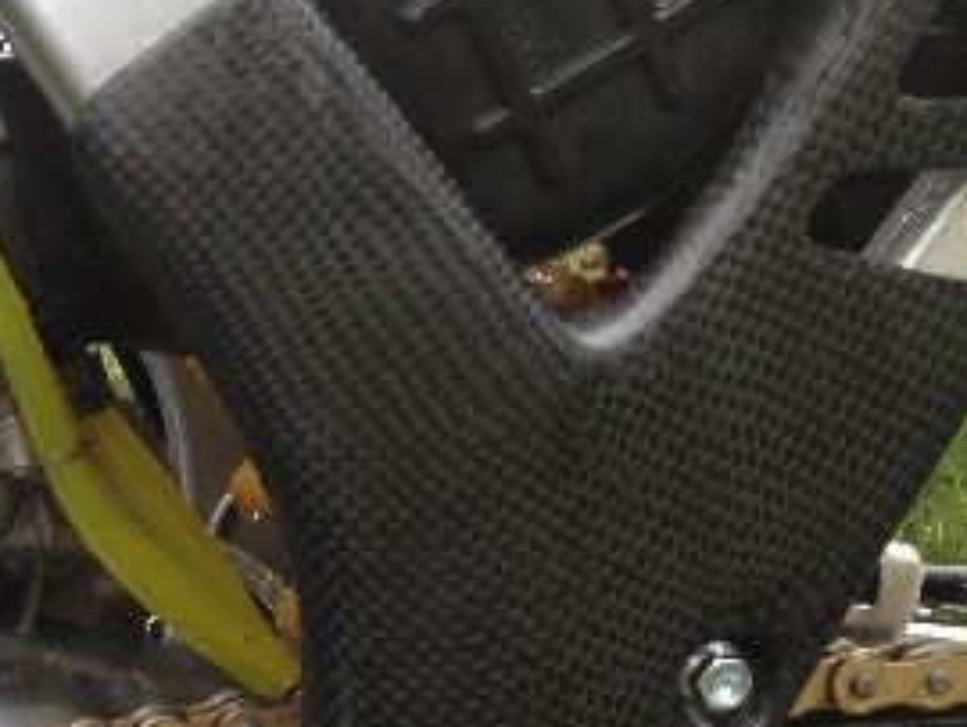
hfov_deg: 17.7
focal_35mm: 101
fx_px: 2824
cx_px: -423
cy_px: 740
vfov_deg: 14.4
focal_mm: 4.28
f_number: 2.4
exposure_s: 1/120
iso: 100
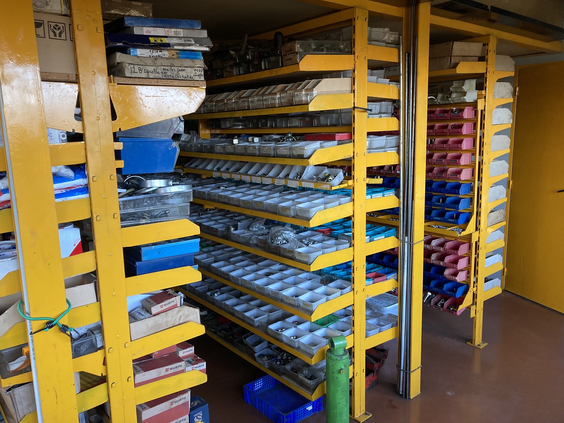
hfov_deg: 63.4
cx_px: 282
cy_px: 212
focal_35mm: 28
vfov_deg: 49.7
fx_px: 456
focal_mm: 3.99
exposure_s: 1/60
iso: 100
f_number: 1.8
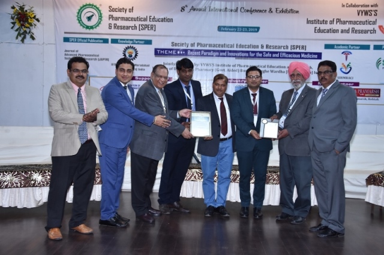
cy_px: 128
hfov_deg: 46.4
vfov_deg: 31.9
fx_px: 448
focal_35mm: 42
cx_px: 192
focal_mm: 28
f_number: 4
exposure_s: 1/125
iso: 640
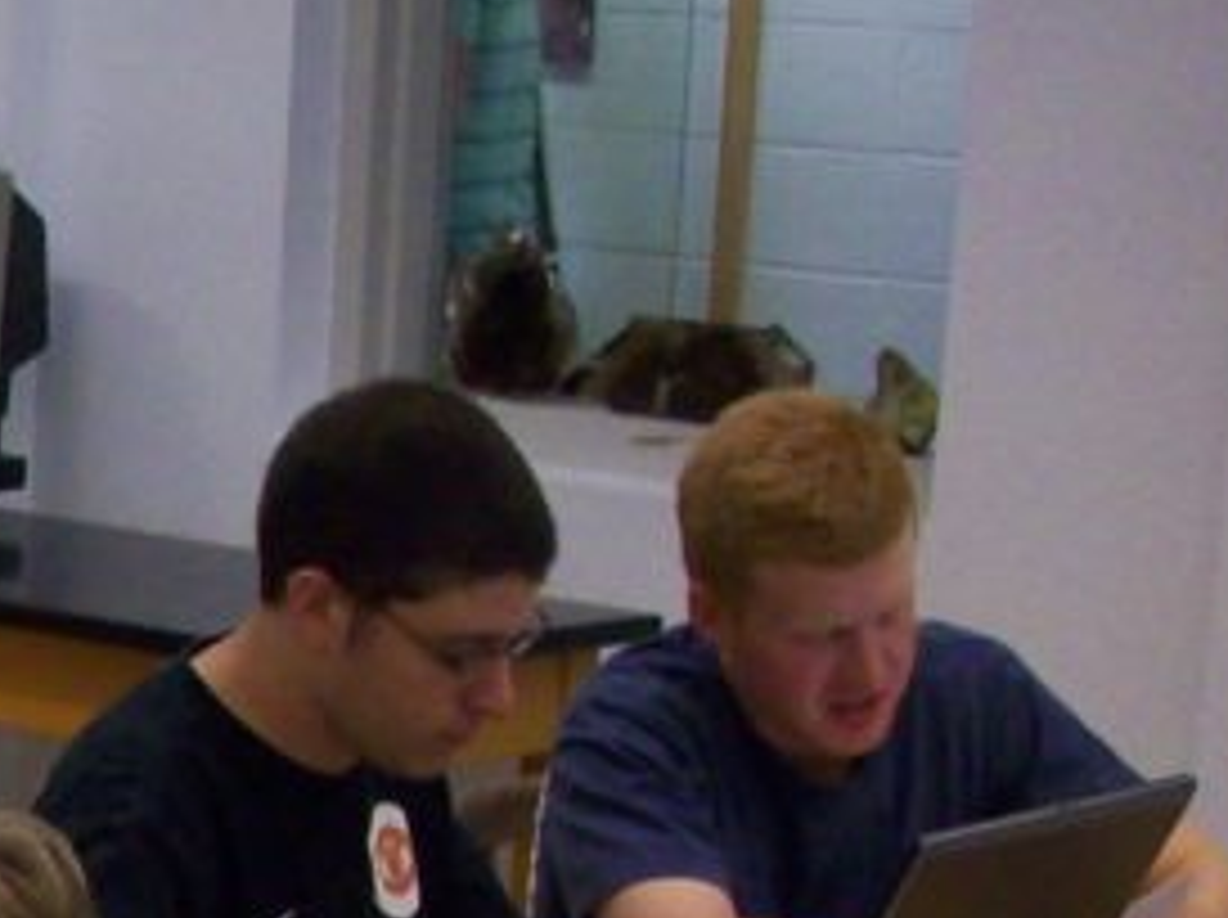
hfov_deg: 13.0
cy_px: 1476
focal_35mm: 139
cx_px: -936
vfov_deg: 10.2
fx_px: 4925
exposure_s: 1/49.1
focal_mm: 6.2
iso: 160
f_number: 2.8
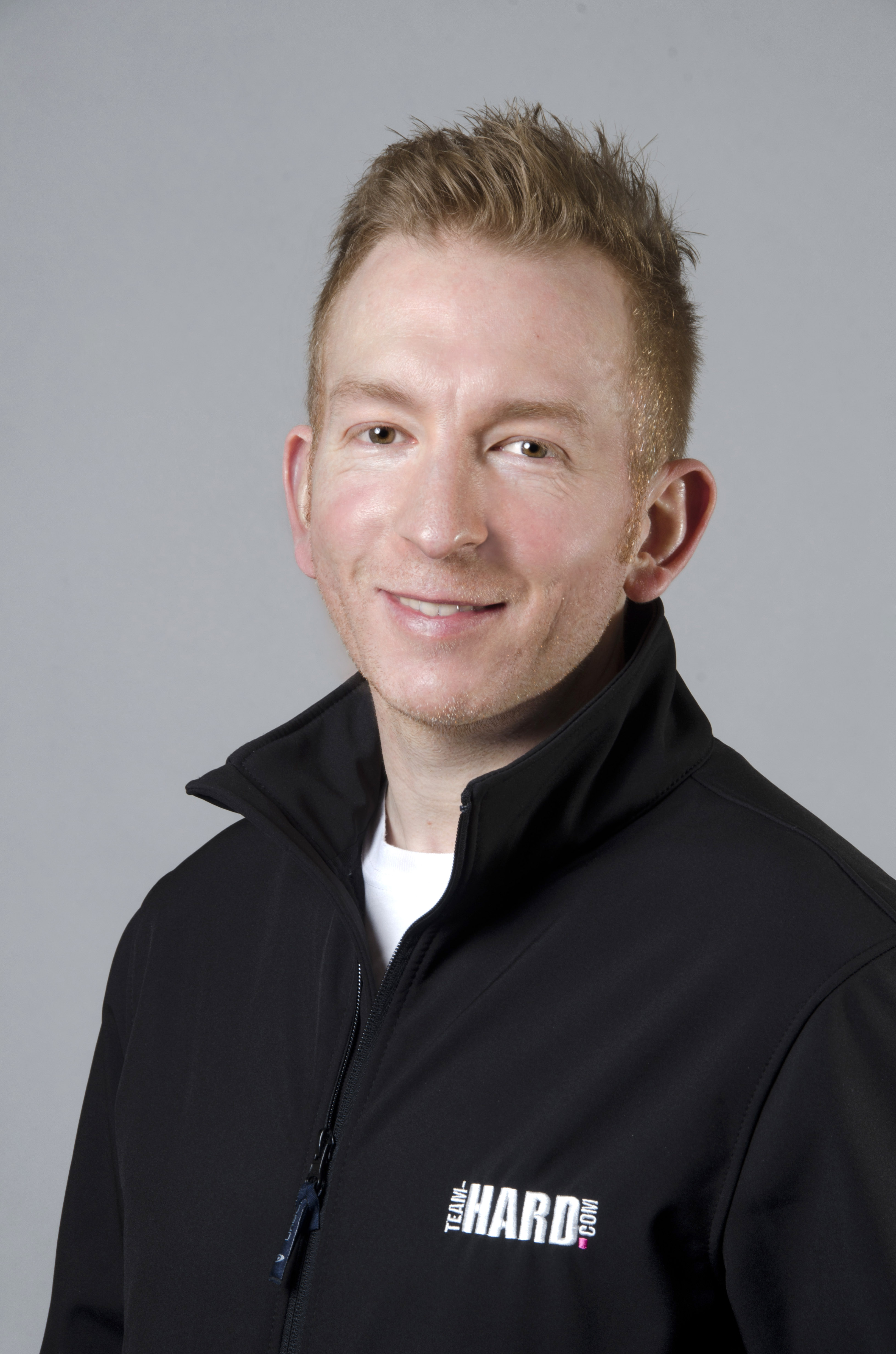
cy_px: 677
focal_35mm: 158
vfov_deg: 13.1
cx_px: 448
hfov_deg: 8.7
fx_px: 5906
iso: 100
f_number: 16
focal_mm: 105
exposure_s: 1/100
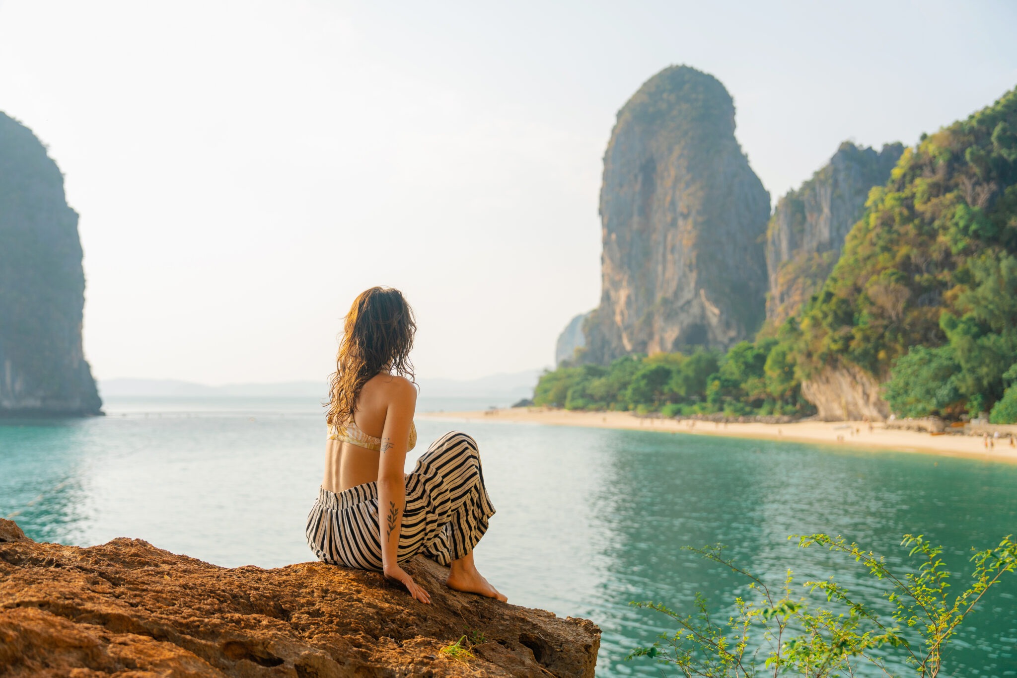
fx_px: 1186
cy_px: 339
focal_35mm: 42
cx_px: 508
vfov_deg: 31.9
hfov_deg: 46.4
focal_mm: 42
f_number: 2.8
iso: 125
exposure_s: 1/500
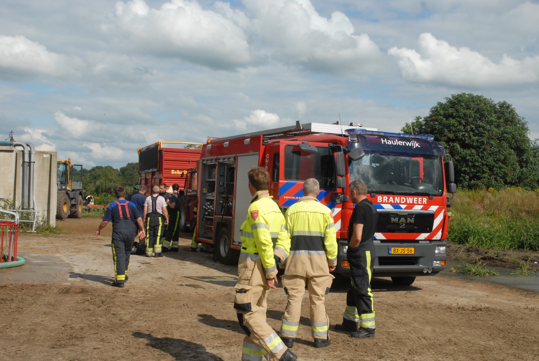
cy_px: 180
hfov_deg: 44.9
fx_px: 652
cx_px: 270
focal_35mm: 44
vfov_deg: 30.9
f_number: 11
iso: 400
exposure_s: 1/640
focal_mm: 29
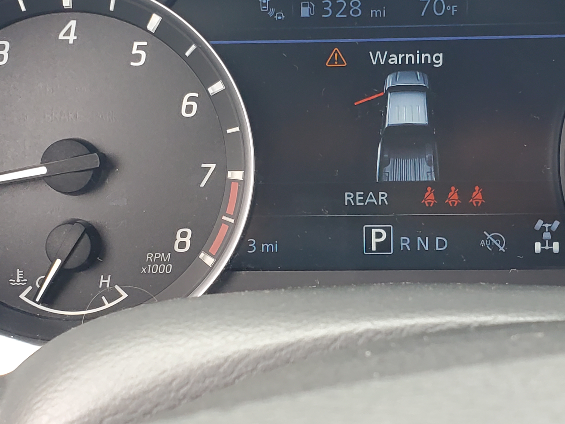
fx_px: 424
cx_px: 282
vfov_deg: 53.1
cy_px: 212
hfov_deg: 67.3
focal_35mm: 26
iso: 100
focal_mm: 4.3
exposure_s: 1/120
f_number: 2.4
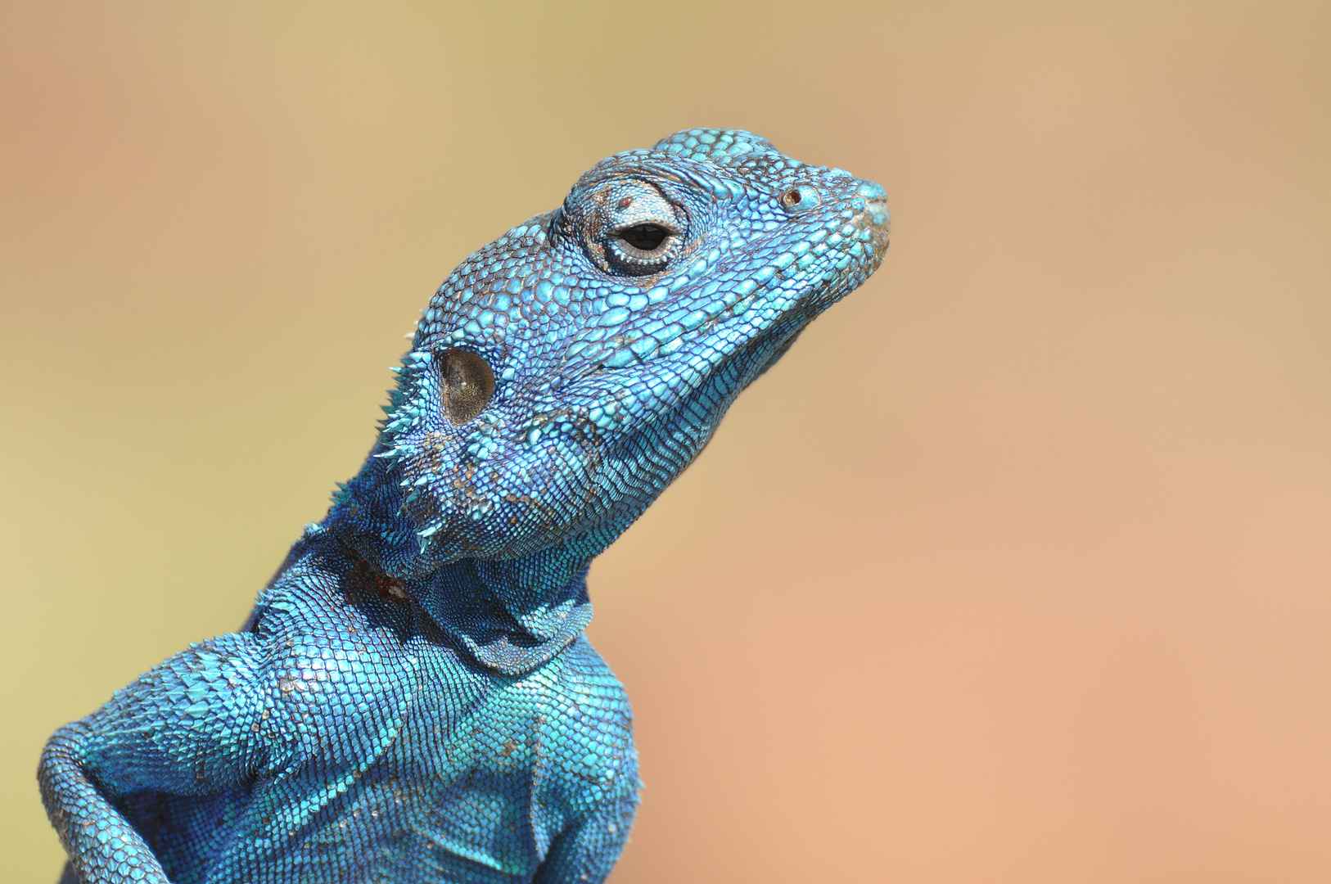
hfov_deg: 4.6
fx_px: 16617
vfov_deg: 3.0
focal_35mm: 450
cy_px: 442
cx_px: 666
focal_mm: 300
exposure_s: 1/250
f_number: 16
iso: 400
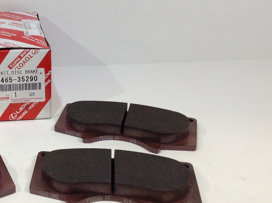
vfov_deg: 21.8
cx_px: 18
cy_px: 66
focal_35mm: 67
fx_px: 526
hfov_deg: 27.7
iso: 40
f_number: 2.4
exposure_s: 1/24
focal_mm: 3.3
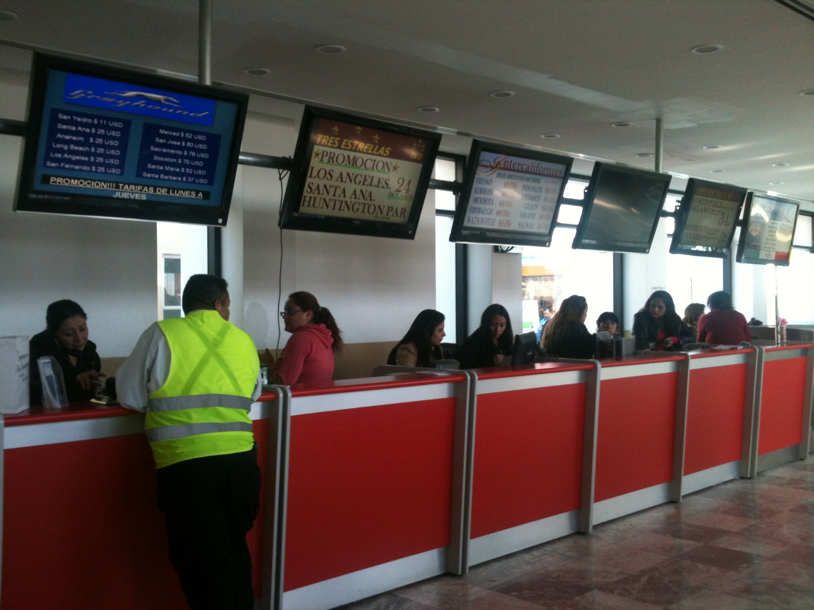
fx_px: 823
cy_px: 305
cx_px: 407
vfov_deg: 40.7
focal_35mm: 35
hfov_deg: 52.6
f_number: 2.8
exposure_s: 1/40
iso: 64
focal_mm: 3.85
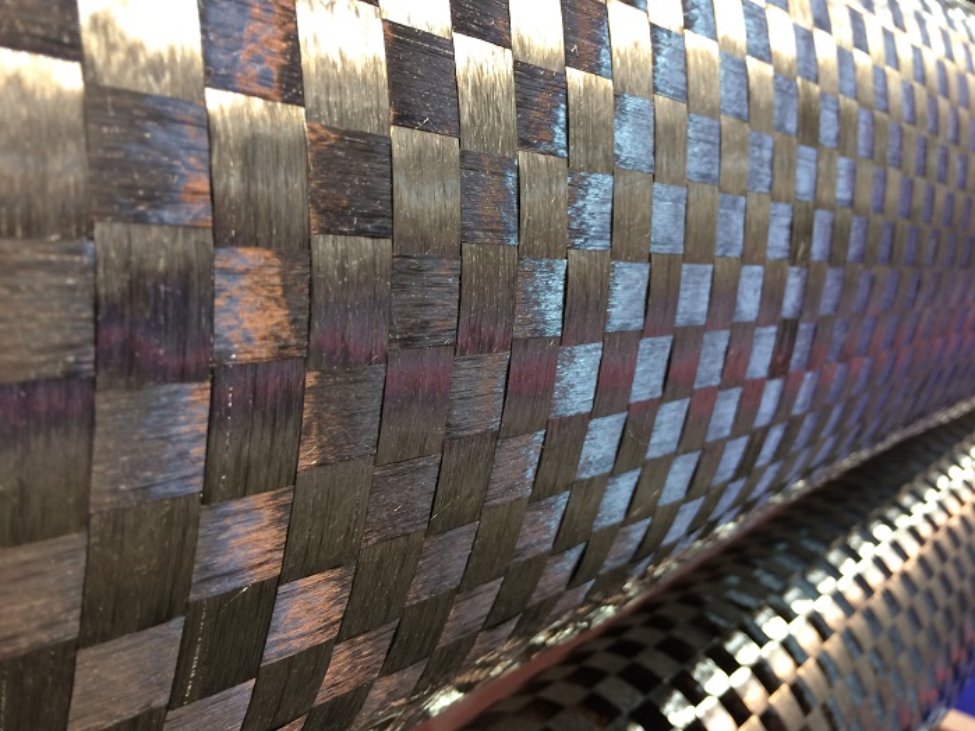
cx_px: 488
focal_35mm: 29
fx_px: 817
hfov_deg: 61.7
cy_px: 366
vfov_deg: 48.2
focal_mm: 4.15
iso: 100
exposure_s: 1/33
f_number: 2.2
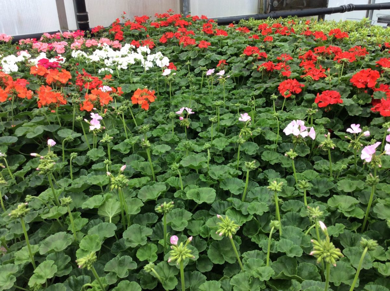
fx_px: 360
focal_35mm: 32
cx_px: 195
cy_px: 146
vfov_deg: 44.0
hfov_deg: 56.9
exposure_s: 1/186
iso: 32
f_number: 2.4
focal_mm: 3.3
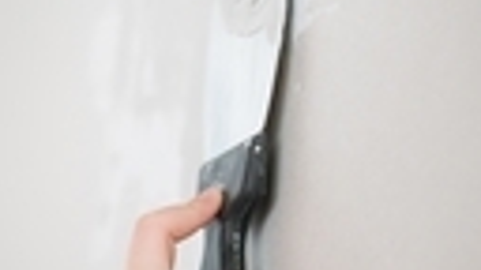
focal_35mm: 169
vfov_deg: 7.0
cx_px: -511
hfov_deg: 11.4
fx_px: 2155
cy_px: -236
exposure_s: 1/80
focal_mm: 35
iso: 800
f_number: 1.6
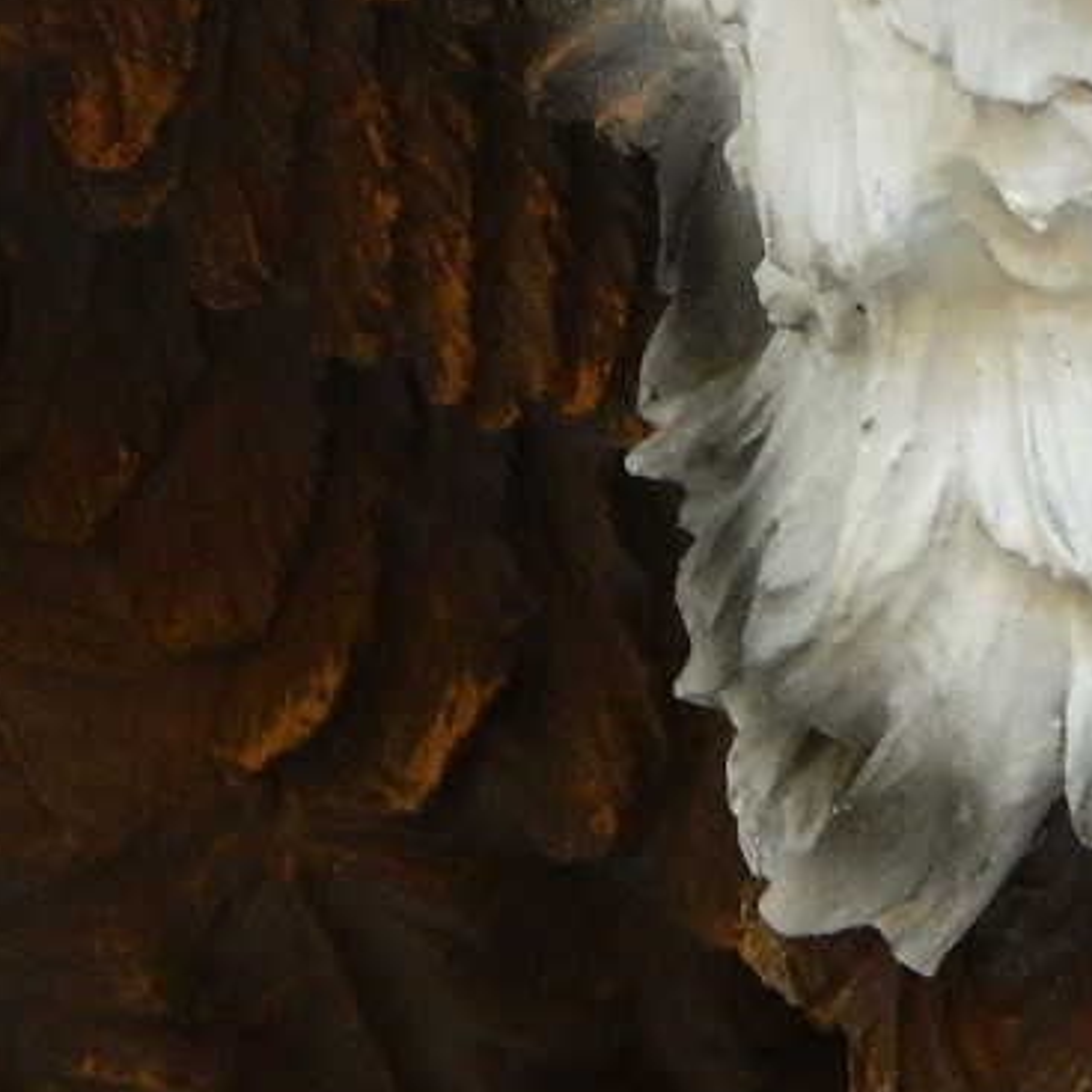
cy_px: 262
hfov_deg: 6.9
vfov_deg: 6.9
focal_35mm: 254
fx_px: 9065
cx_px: 1214
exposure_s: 1/100
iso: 400
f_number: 4.5
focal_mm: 18.6
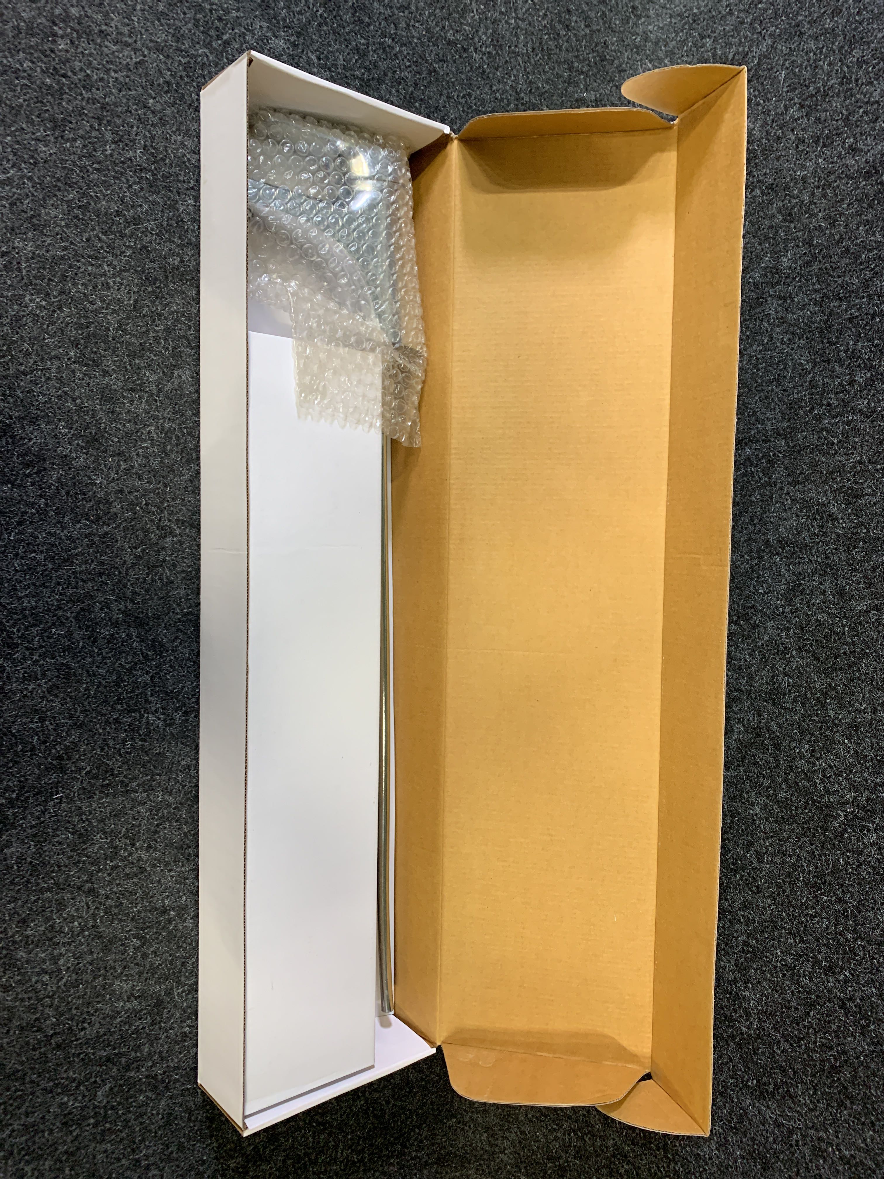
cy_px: 590
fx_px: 885
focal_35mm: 26
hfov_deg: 53.1
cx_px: 442
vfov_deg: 67.3
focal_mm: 4.25
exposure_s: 1/60
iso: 125
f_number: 1.8
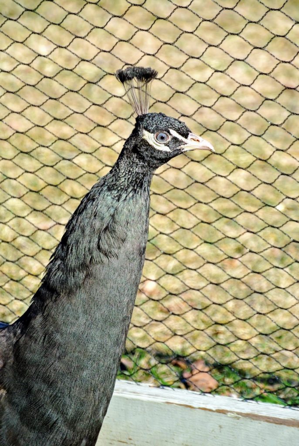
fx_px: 2682
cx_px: 150
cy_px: 223
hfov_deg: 6.4
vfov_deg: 9.5
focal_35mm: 216
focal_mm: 80.1
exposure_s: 1/320
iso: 100
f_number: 5
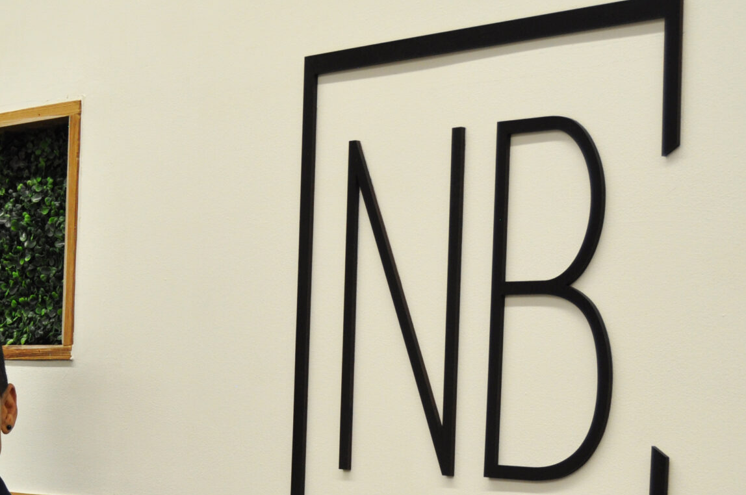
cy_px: 422
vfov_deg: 15.5
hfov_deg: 23.1
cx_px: 166
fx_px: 1800
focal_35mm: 87
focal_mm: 26
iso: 500
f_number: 4
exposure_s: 1/60
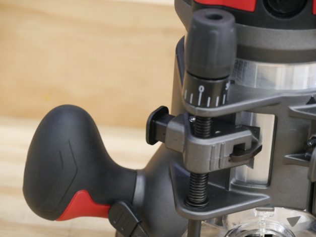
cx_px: 158
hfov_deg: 10.7
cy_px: 118
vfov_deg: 8.1
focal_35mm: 184
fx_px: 1679
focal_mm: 92
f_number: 5.4
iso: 3200
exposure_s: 1/60
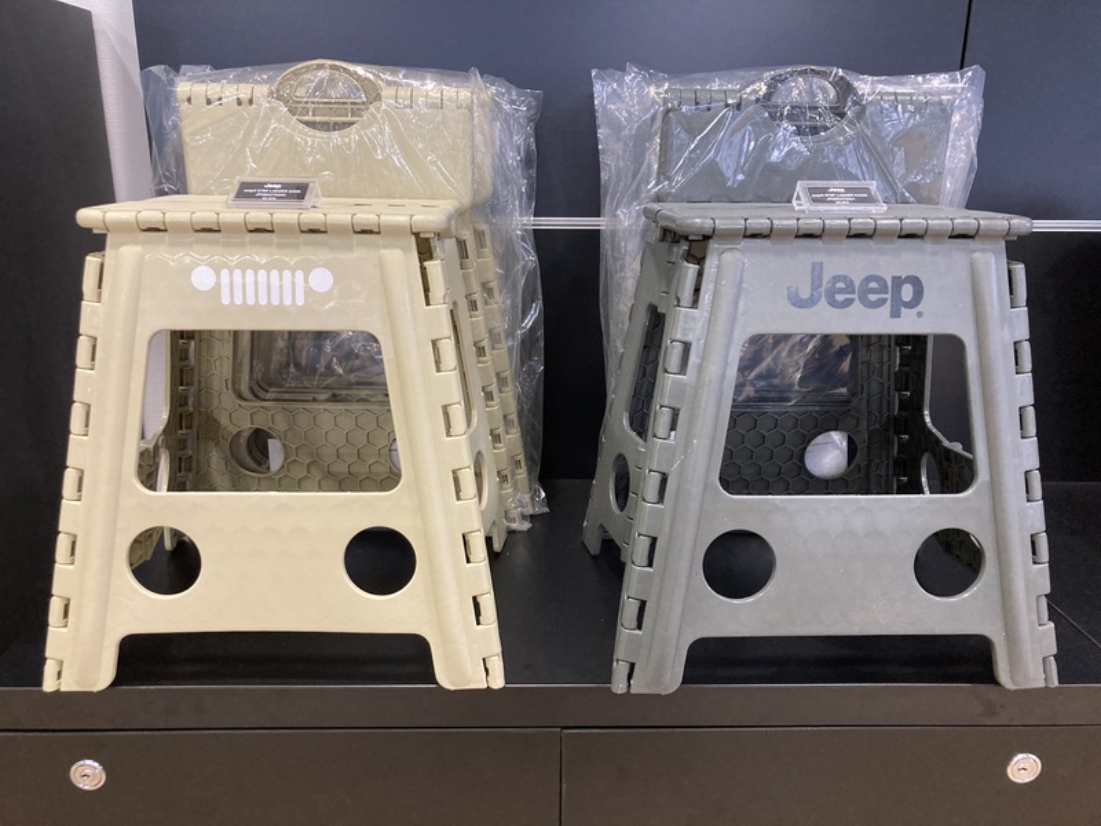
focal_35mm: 28
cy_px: 413
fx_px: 891
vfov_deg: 49.7
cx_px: 550
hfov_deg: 63.4
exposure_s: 1/60
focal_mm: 3.99
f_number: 1.8
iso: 250
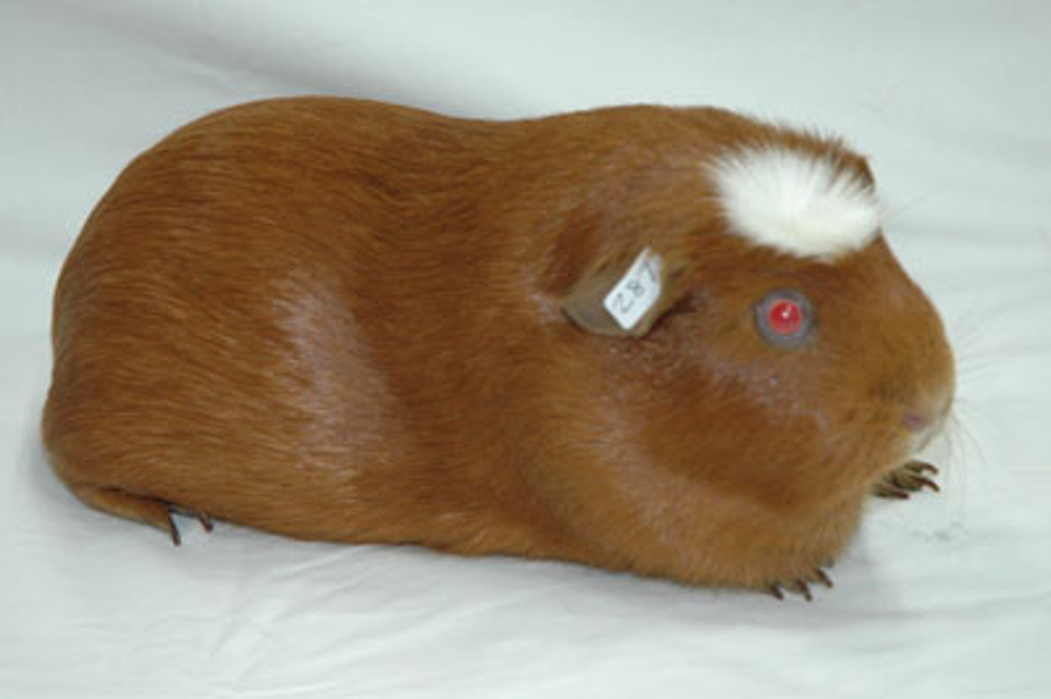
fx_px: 3063
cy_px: 350
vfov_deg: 13.0
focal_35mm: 105
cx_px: 526
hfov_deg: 19.5
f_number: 5.6
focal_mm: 70
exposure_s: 1/80
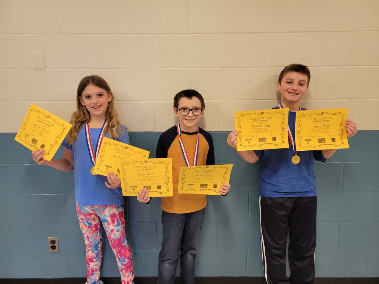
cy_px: 142
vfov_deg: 53.1
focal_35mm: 26
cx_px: 190
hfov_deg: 67.3
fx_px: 285
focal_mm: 5.4
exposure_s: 1/120
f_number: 1.8
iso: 250
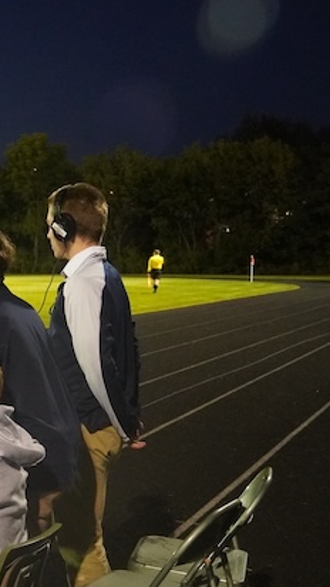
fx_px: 995
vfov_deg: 32.6
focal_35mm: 64
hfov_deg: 17.5
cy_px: 375
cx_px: -115
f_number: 4
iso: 6400
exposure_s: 1/50
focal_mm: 21
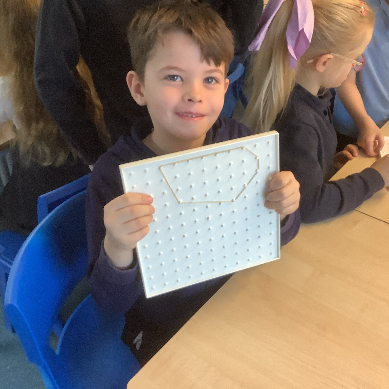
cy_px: 195
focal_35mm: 37
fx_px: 470
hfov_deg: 44.9
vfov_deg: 44.9
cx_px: 213
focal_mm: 3.3
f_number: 2.4
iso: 200
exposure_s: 1/50
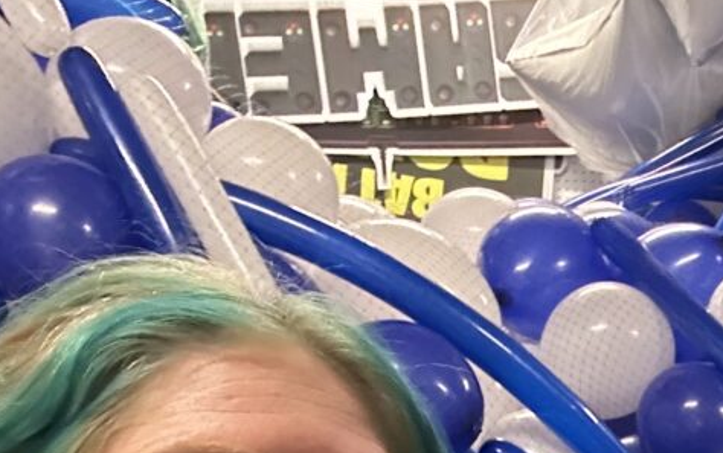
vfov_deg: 15.8
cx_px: 1043
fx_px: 1459
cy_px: 735
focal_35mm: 74
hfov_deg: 23.2
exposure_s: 1/30
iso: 320
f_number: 1.9
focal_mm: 2.69
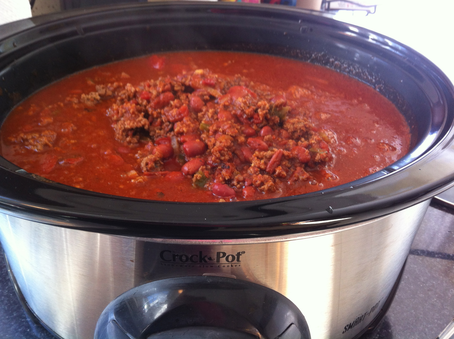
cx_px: 227
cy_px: 170
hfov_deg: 52.7
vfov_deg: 40.6
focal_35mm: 35
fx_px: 458
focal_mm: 3.85
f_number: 2.8
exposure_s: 1/15
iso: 100
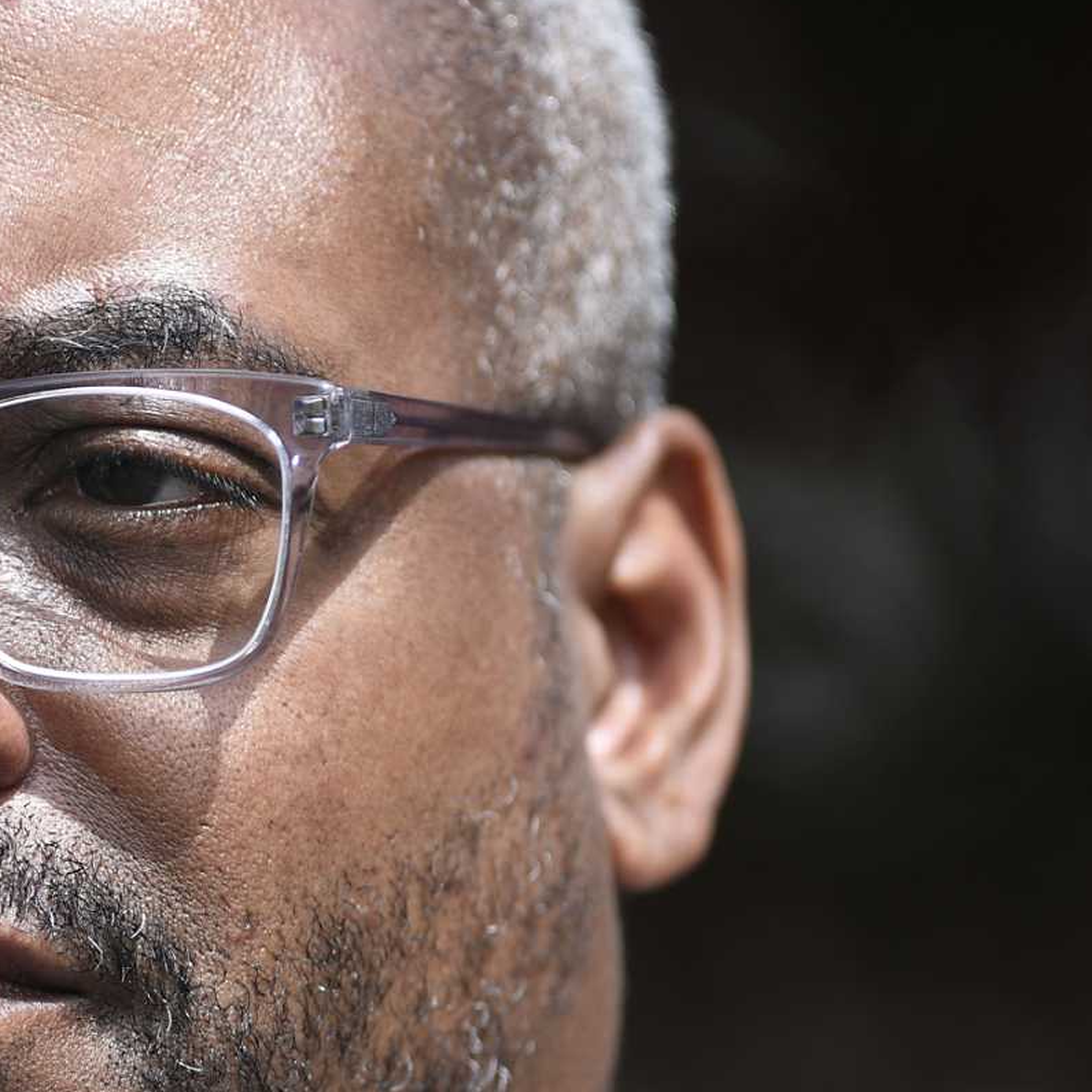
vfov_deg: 2.7
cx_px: -55
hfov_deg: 2.7
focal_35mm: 656
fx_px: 23413
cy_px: 636
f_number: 3.5
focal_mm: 300
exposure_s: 1/1600
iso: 200
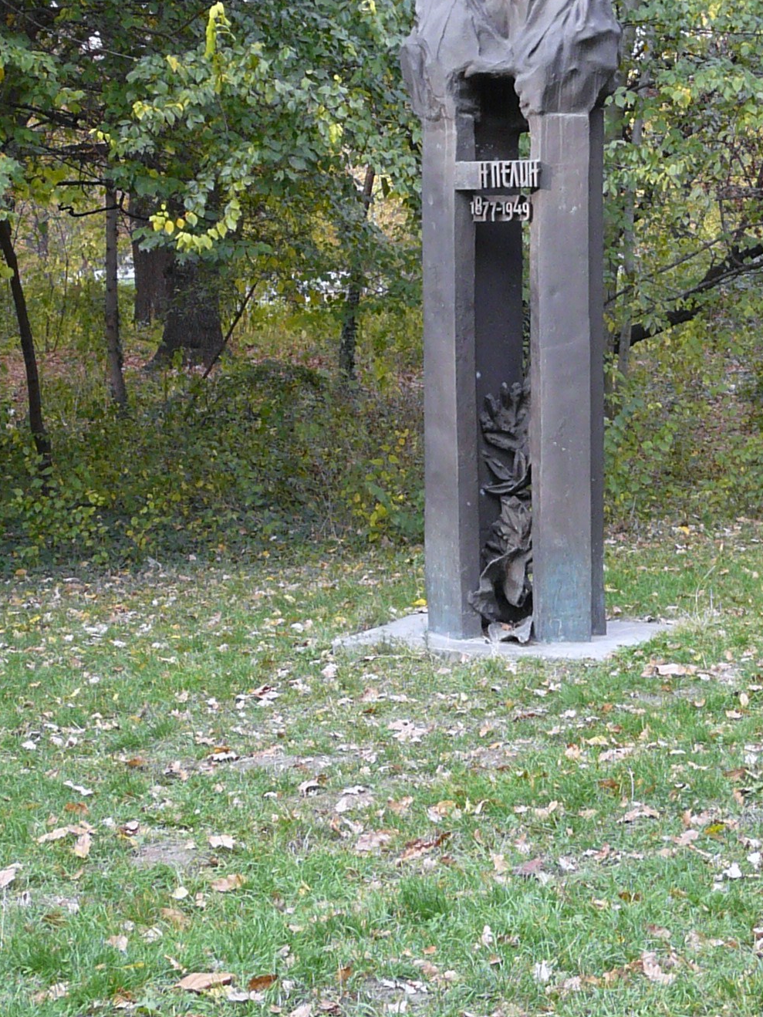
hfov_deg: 16.9
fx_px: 2556
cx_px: 489
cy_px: 337
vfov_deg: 22.4
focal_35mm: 87
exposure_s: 1/60
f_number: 2.8
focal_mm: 5.8
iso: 100
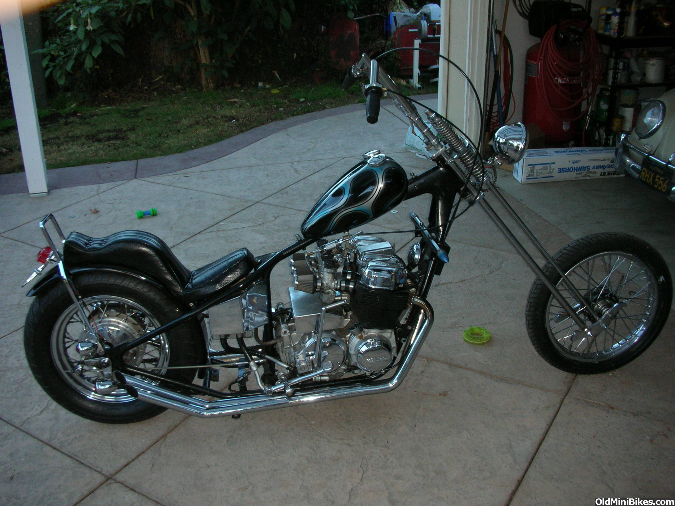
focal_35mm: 35
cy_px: 253
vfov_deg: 40.7
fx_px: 682
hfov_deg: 52.6
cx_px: 338
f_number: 3
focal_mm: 5.8
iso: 106
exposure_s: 1/60.1
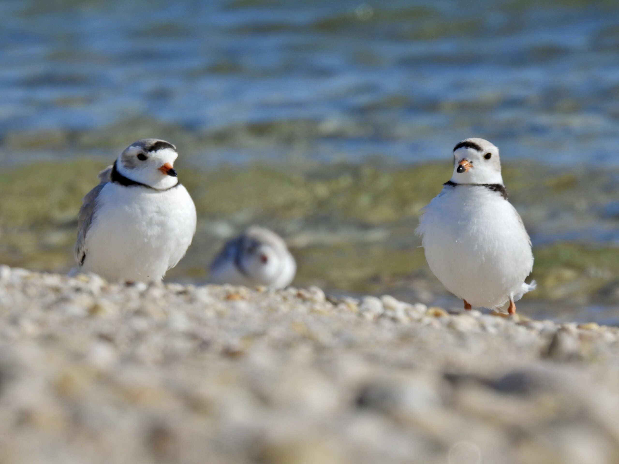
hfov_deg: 2.5
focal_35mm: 800
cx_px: 310
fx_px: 14306
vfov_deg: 1.9
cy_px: 232
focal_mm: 143
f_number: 6.3
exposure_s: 1/800
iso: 100
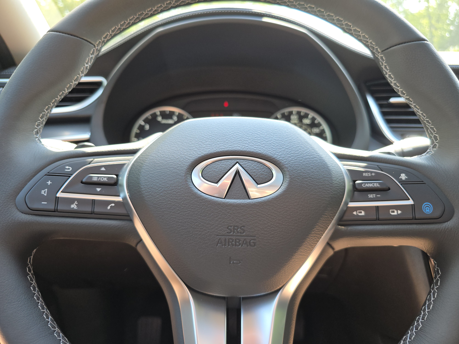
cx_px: 230
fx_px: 305
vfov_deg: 58.9
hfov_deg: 73.9
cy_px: 172
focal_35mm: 23
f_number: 1.7
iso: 50
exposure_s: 1/180
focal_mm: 6.3
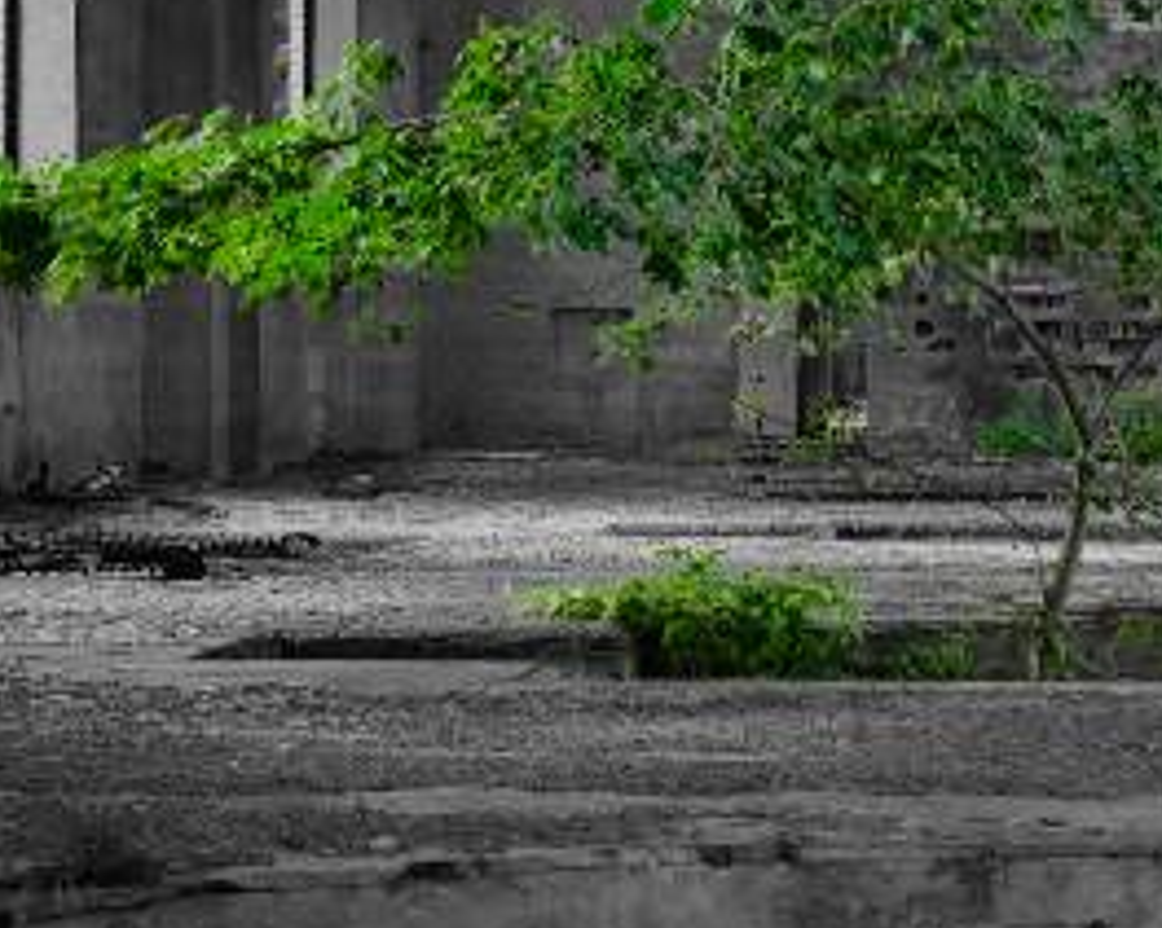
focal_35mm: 112
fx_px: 3850
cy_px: 222
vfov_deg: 13.7
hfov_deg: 16.9
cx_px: 1039
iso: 250
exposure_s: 1/160
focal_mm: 45
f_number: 4
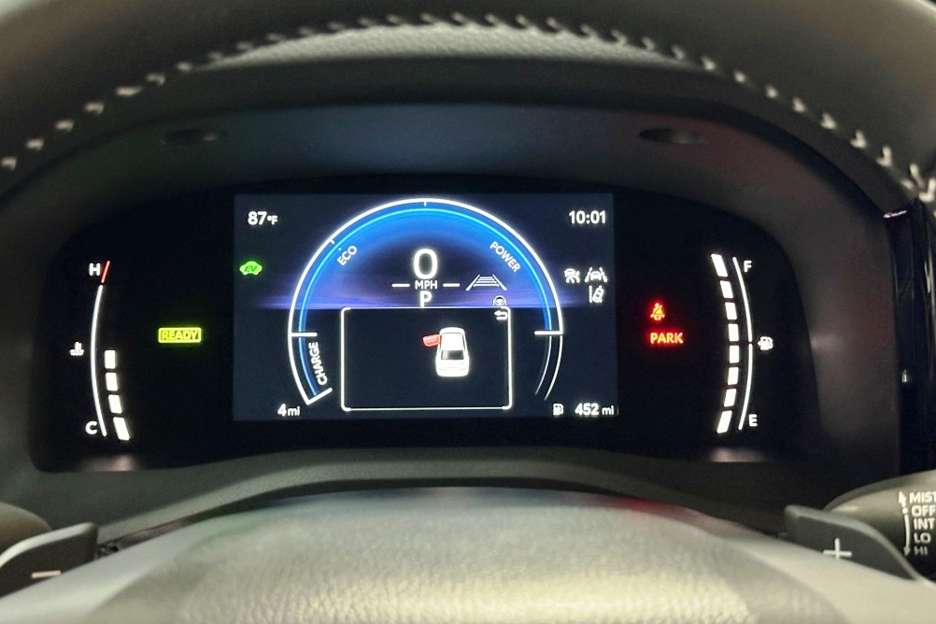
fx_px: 1326
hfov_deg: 38.9
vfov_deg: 26.5
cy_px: 275
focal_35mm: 51
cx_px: 459
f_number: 1.78
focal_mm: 6.86
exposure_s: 1/24
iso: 640
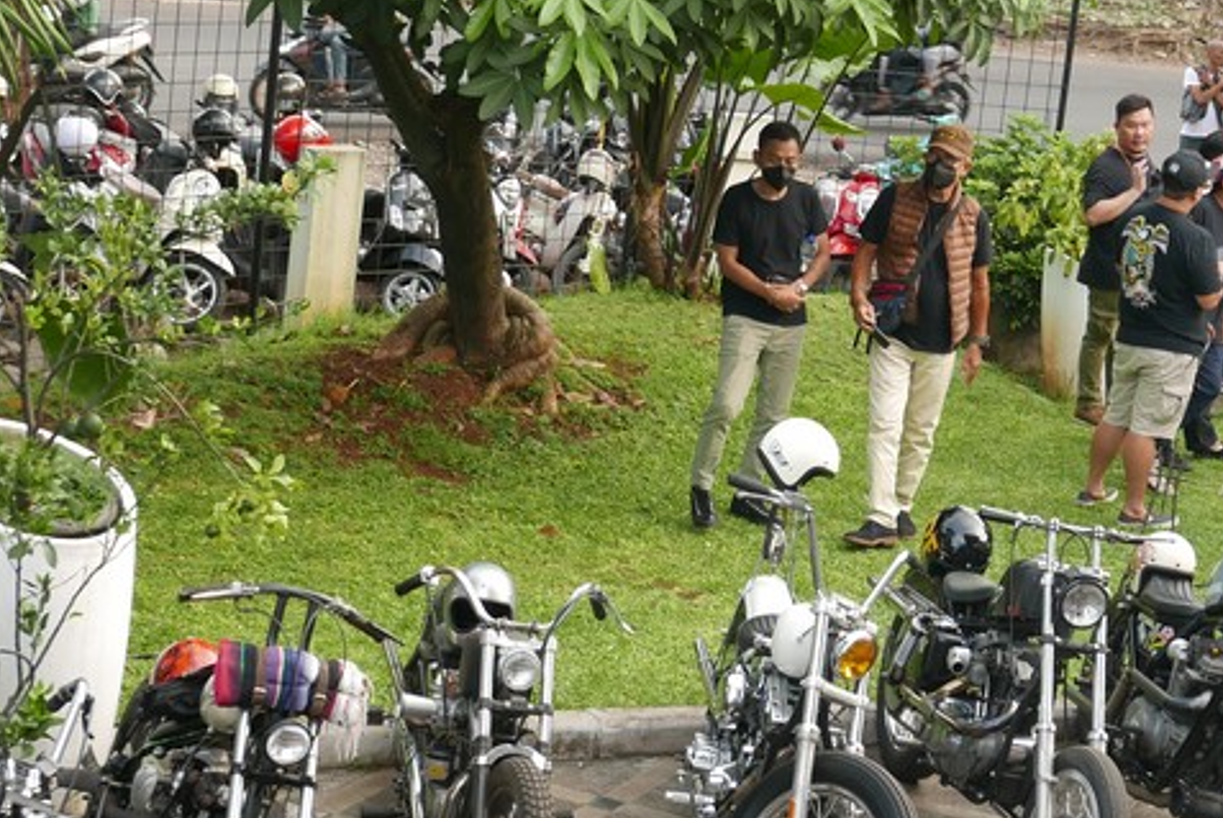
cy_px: 517
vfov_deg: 15.5
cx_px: 897
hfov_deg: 22.9
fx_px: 2992
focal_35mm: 88
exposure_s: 1/100
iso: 200
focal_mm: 18.6
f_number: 3.2
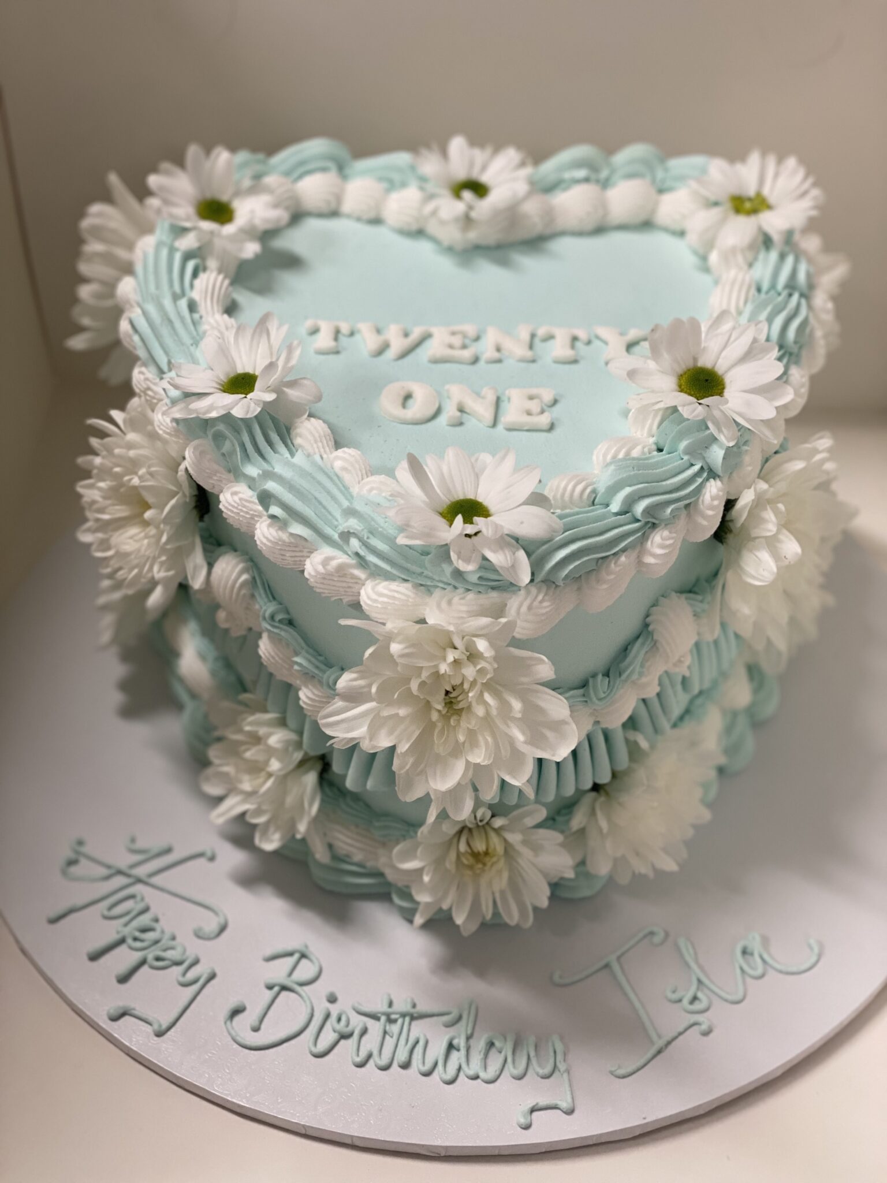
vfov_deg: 36.8
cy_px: 592
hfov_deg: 28.0
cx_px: 444
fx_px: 1777
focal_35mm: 52
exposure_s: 1/100
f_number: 2
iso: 125
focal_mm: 6
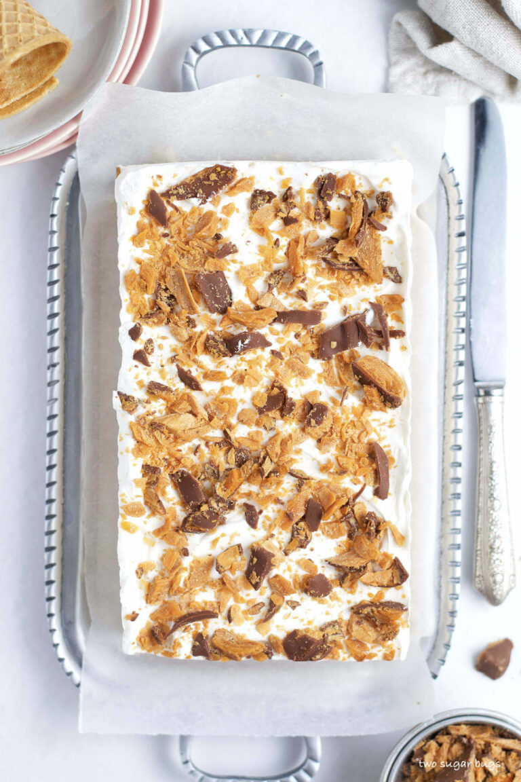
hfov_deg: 18.2
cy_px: 391
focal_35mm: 75
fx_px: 1628
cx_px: 260
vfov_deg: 27.0
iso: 100
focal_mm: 50
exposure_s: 1/125
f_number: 2.8
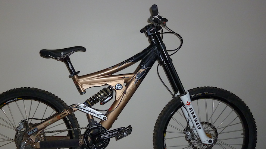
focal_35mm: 33
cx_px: 117
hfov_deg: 59.3
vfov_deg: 35.3
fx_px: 233
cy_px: 100
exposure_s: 1/30
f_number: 3.4
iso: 250
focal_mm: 4.8
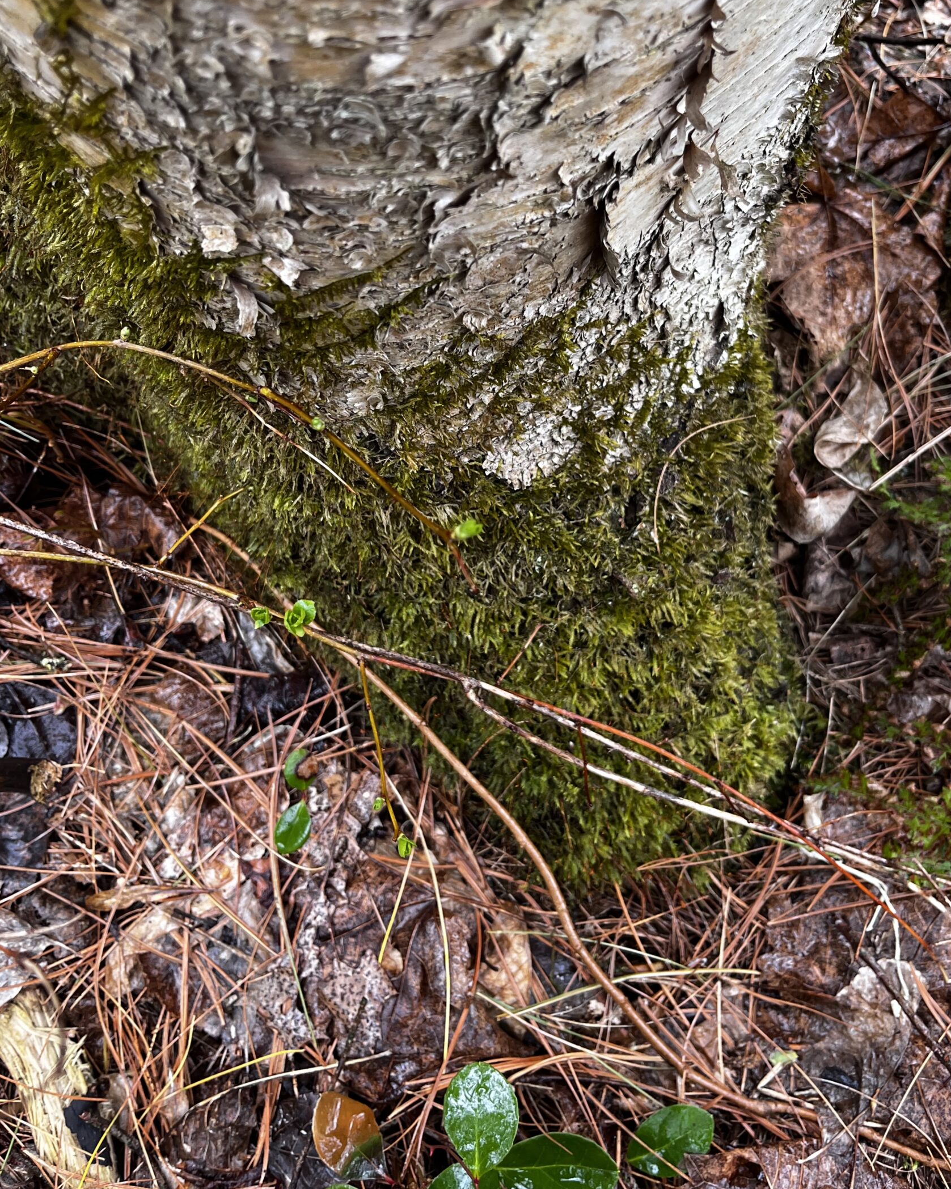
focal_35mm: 31
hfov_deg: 47.1
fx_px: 1091
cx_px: 517
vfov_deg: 56.7
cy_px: 473
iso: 100
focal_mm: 5.1
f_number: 1.6
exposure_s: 1/121
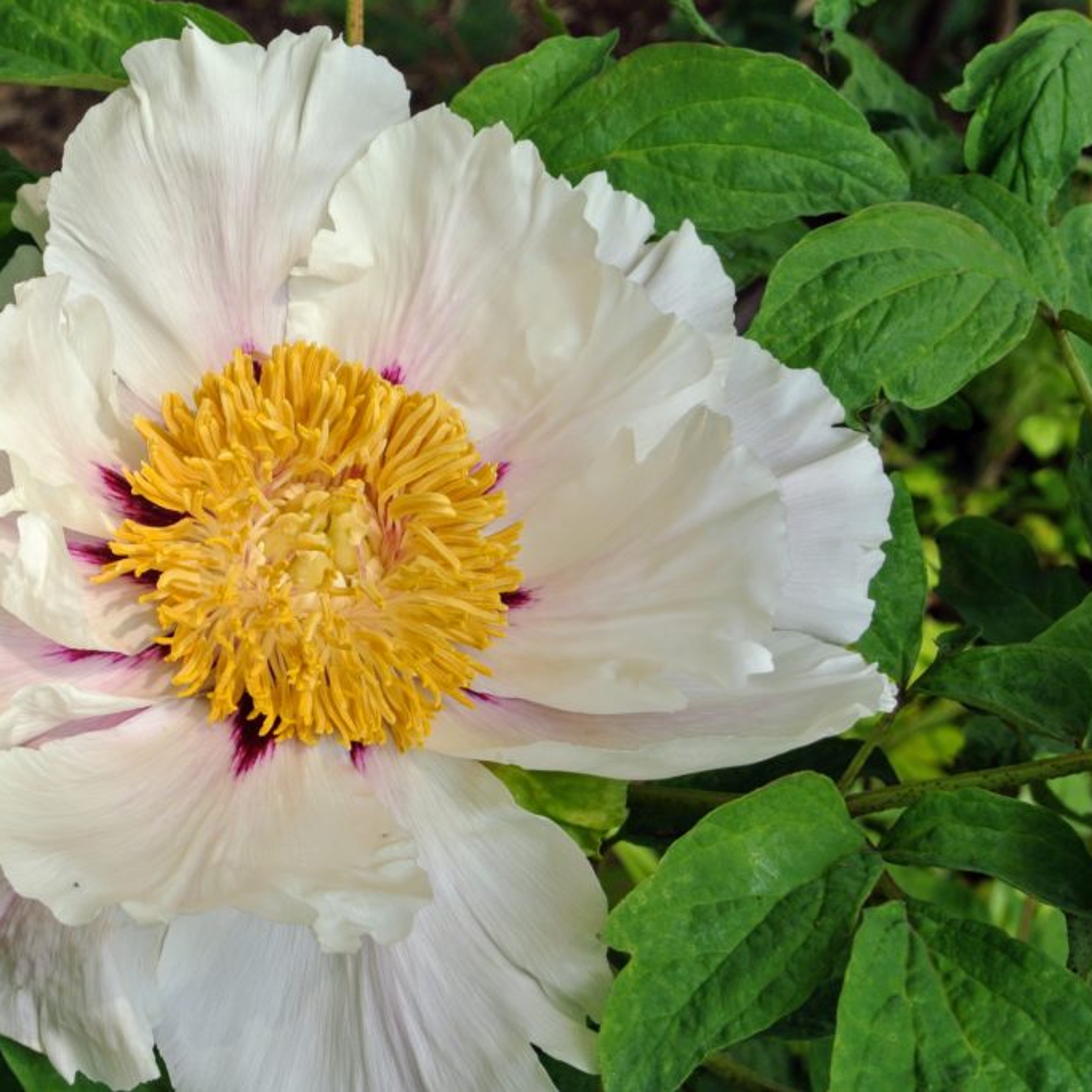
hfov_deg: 20.7
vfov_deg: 20.9
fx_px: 2962
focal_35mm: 83
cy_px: 545
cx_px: 280
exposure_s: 1/160
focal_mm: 24.4
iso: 100
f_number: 5.3
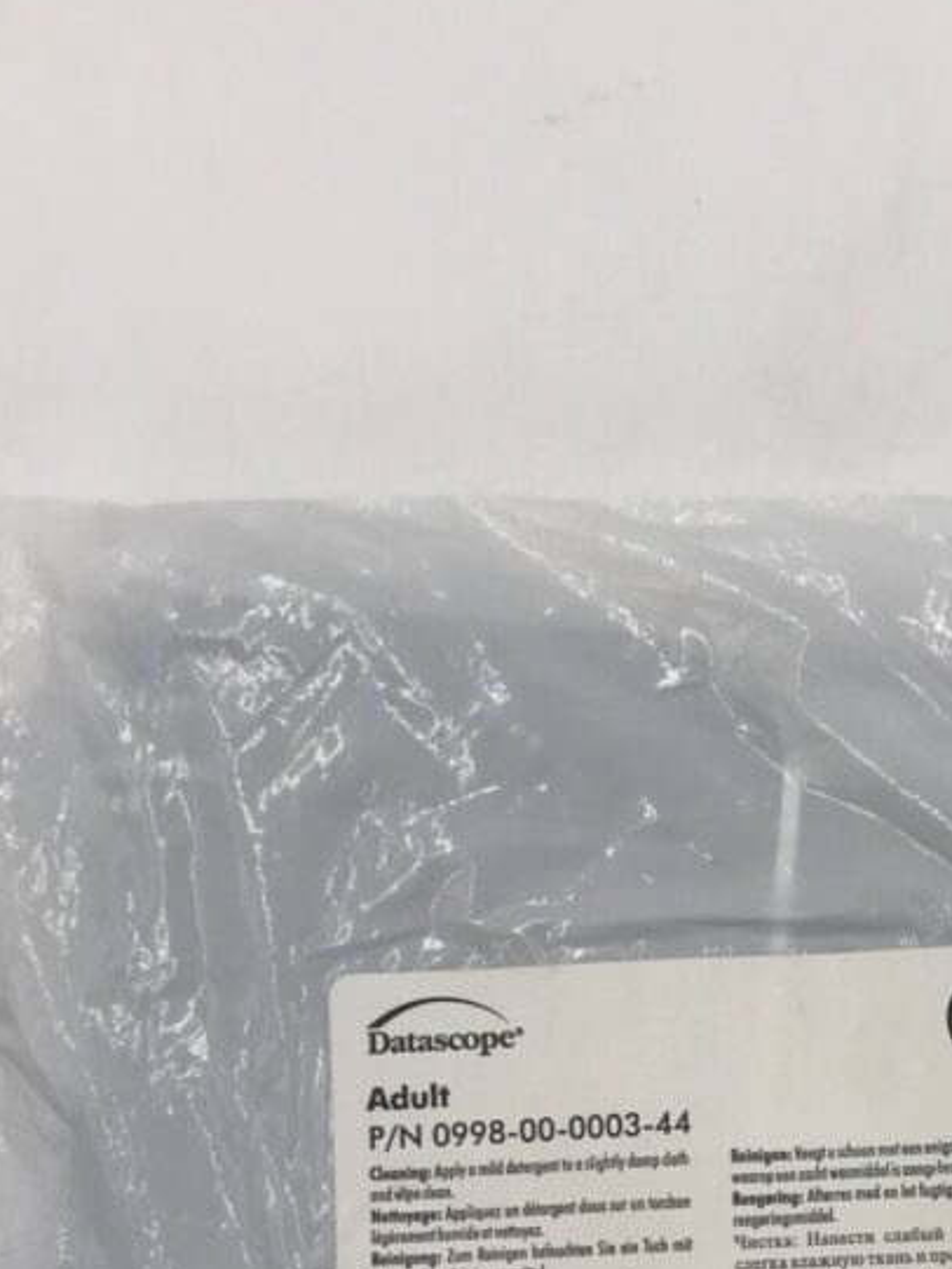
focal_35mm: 53
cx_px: 732
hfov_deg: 27.1
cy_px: 1170
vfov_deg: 34.0
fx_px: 1943
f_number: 1.8
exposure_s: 1/233
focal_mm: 3.99
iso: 20
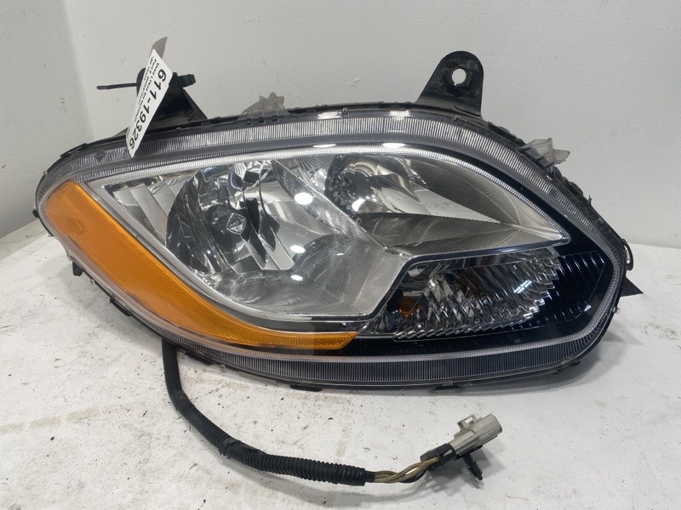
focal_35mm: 26
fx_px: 511
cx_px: 340
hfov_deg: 67.3
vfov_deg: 53.1
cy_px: 255
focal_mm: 4.25
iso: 64
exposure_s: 1/120
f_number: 1.8
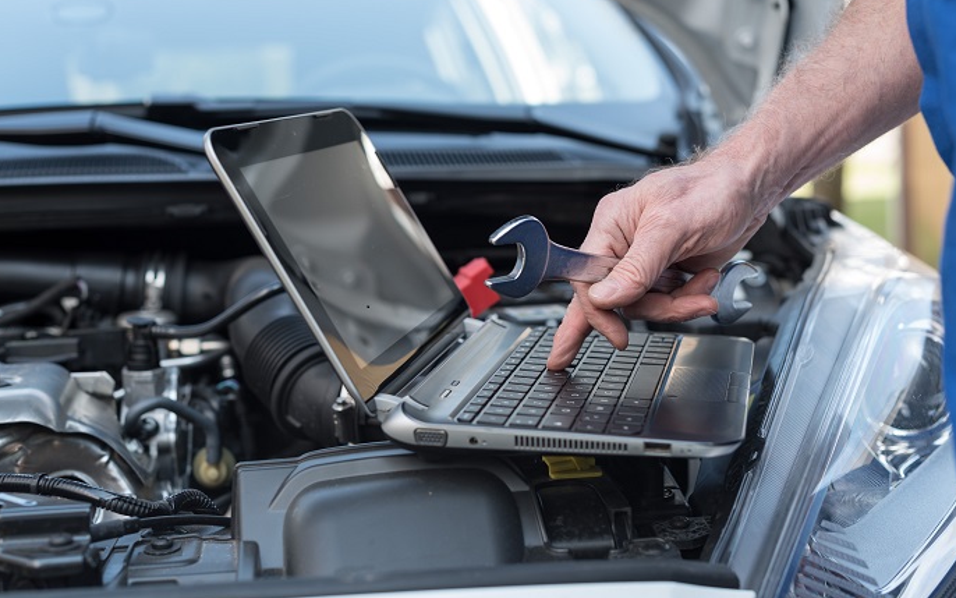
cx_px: 481
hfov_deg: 38.9
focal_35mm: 52
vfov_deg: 24.9
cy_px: 282
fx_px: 1355
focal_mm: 50
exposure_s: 1/80
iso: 100
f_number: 4
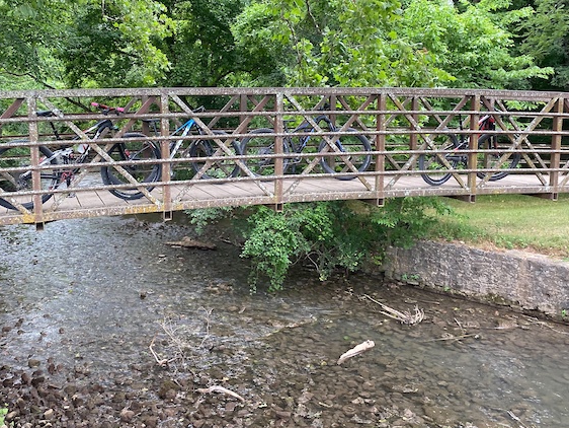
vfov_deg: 38.4
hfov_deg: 50.0
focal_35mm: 37
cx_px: 245
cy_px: 160
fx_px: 608
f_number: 1.8
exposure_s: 1/121
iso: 100
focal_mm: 4.25
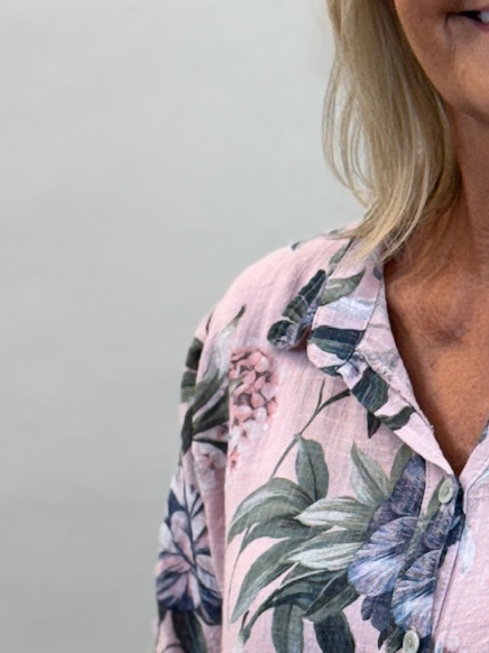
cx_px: 464
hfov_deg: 8.7
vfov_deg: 11.6
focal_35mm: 169
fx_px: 3185
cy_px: 678
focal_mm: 6.76
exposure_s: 1/100
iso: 64
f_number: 1.78
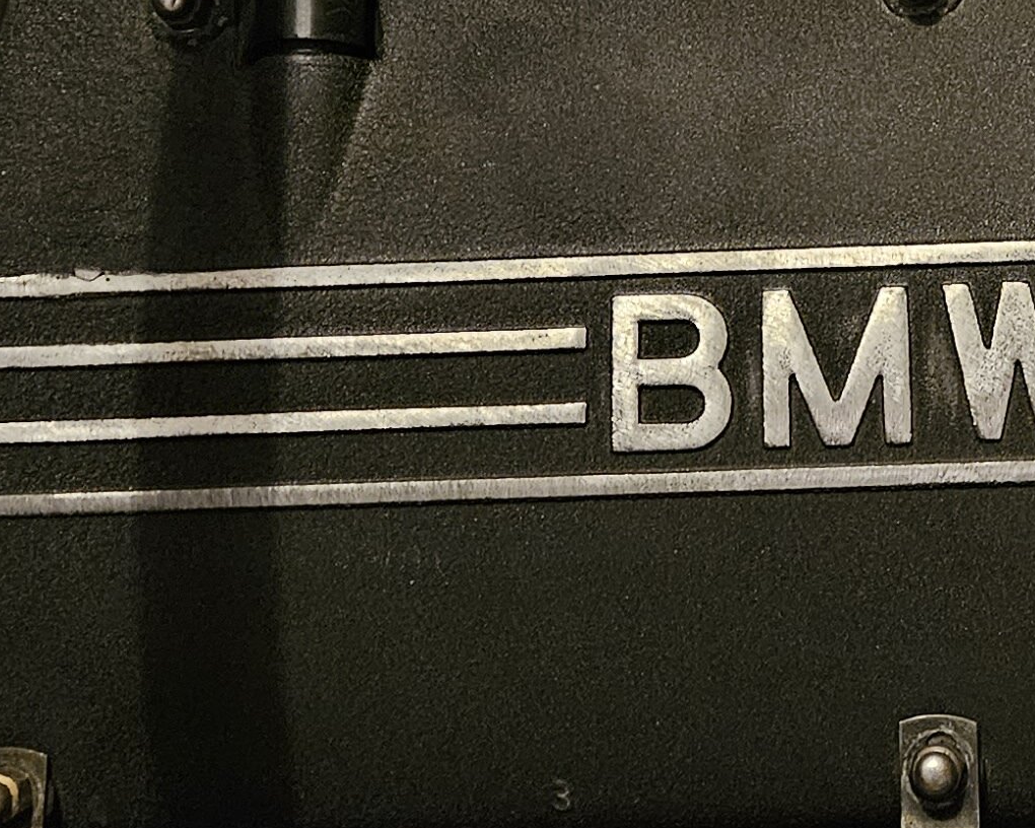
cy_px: 125
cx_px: 1046
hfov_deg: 21.0
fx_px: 2696
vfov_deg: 17.3
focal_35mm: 88
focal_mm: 5.4
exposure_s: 1/24
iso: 640
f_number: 1.8
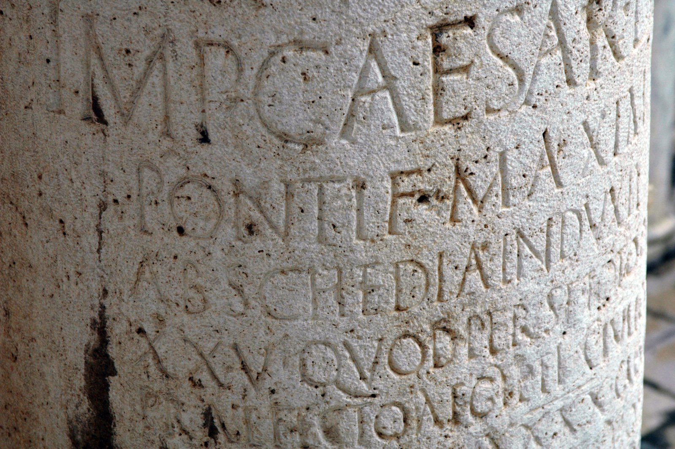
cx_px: 338
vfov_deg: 11.7
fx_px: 2192
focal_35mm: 117
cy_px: 224
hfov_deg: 17.5
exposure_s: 1/200
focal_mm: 78
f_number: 8
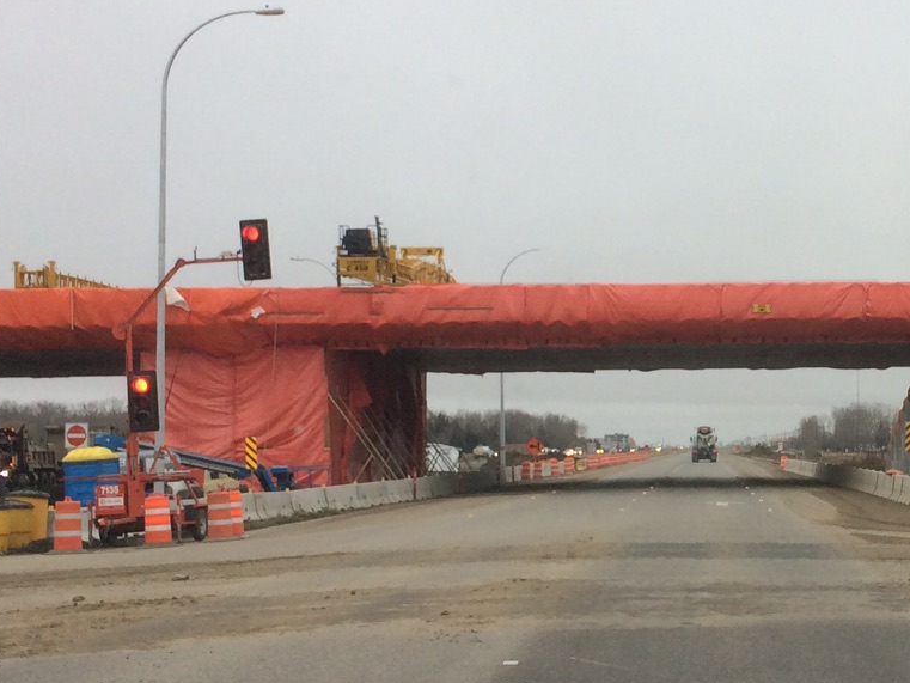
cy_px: 341
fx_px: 2051
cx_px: 862
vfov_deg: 18.9
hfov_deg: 24.1
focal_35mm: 78
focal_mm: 4.15
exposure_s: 1/190
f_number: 2.2
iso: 32
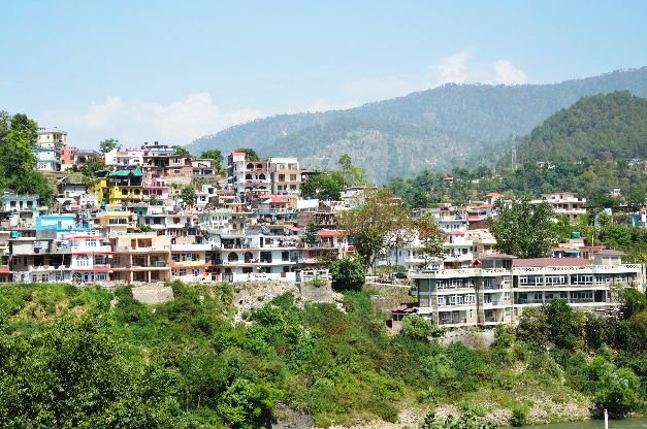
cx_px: 289
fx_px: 1077
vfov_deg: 22.5
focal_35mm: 60
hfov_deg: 33.4
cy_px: 243
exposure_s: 1/1250
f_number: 5.6
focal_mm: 34
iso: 400
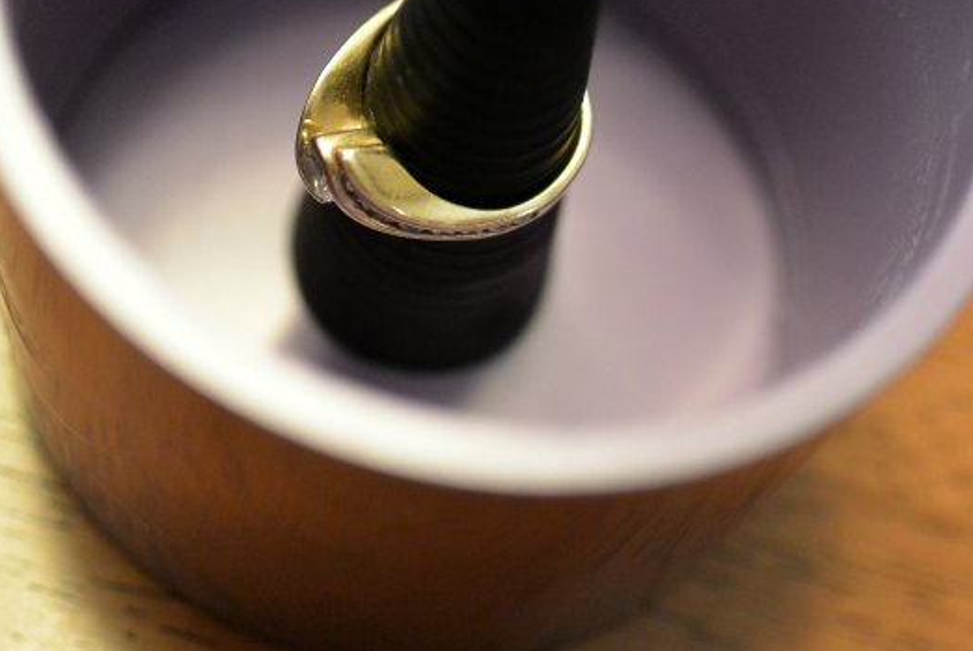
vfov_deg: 21.9
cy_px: 266
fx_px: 1677
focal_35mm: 62
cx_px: 487
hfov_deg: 32.4
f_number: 1.8
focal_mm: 18.5
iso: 800
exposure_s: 1/80
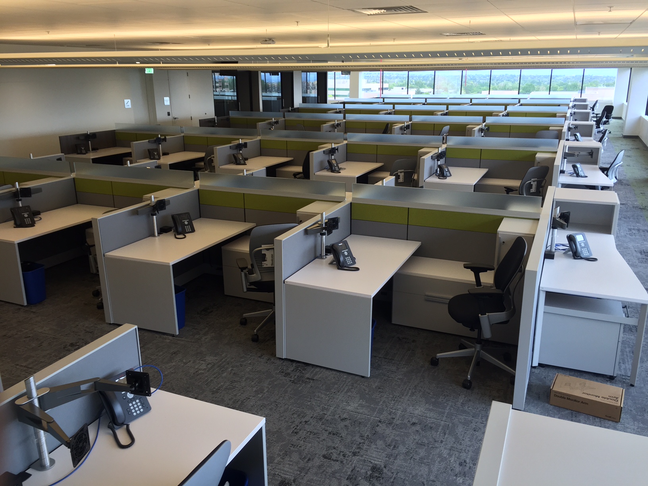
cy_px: 243
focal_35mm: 29
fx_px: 543
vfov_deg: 48.2
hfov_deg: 61.7
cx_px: 324
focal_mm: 4.15
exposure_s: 1/60
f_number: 2.2
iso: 40
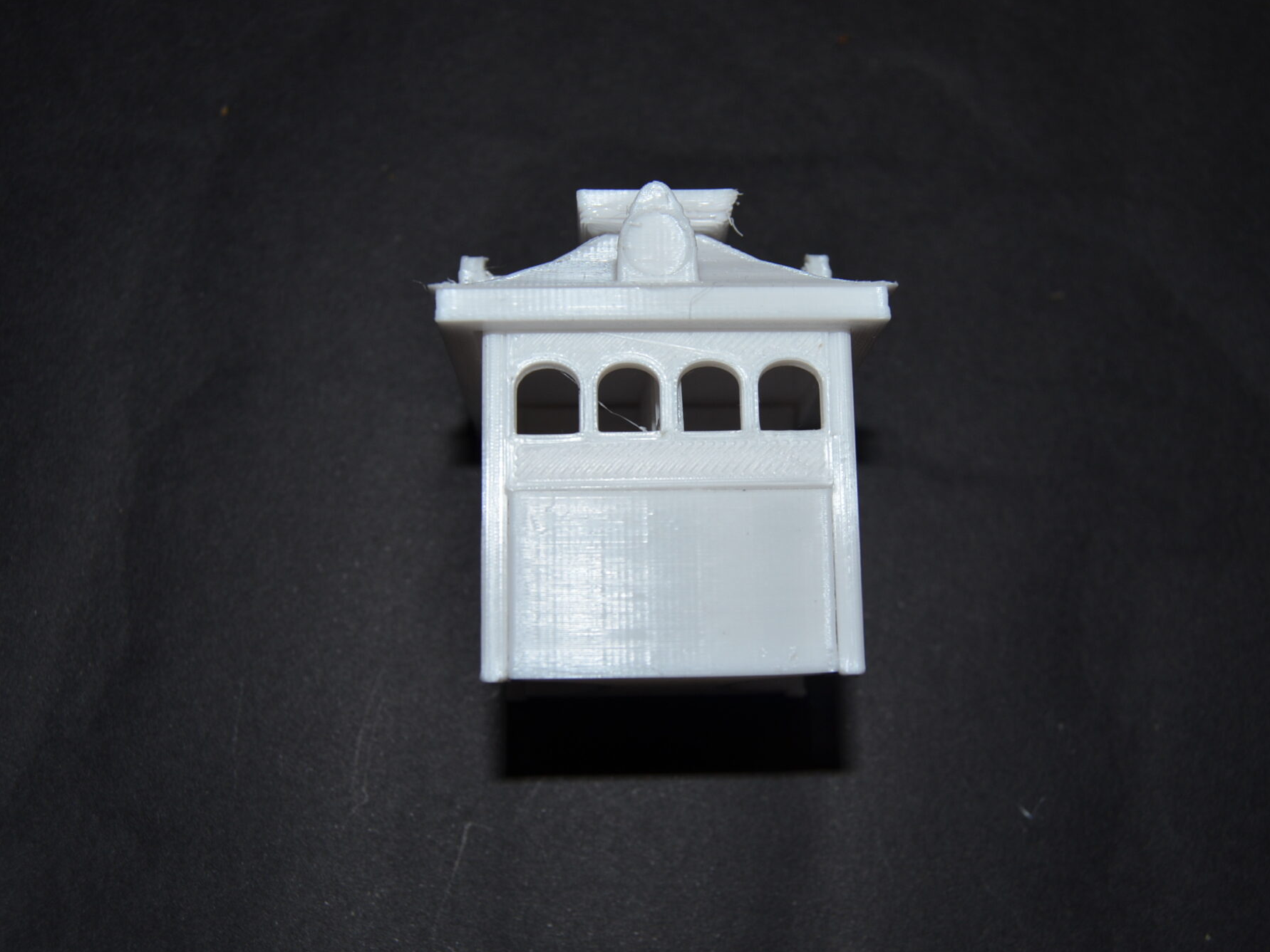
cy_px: 479
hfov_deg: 43.8
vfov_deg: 33.6
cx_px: 661
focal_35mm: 43
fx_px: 1578
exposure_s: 1/125
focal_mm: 26
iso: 200
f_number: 5.6
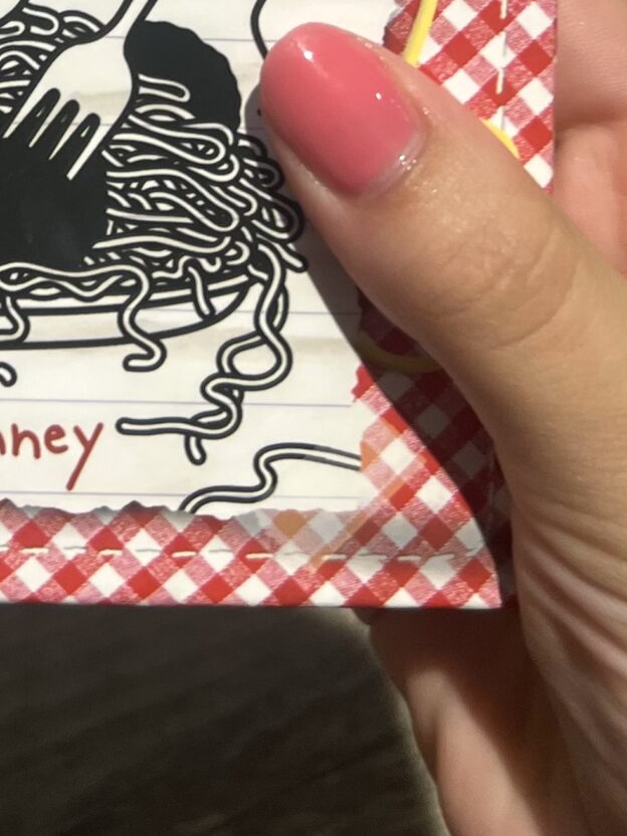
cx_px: 0
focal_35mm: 80
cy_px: -237
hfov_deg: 18.0
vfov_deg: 22.1
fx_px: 1932
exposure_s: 1/60
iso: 64
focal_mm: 5.7
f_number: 1.5
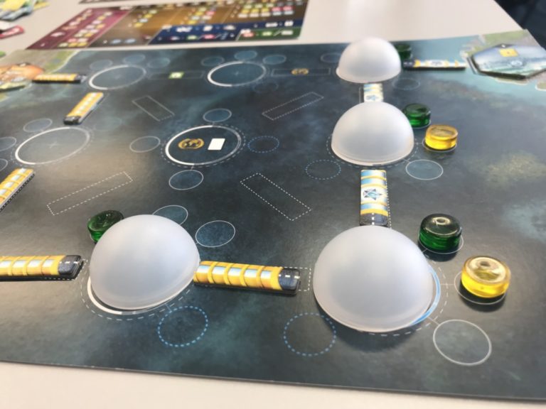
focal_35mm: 28
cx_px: 273
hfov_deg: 63.4
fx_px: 442
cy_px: 204
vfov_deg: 49.7
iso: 32
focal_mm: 3.99
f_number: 1.8
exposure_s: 1/50
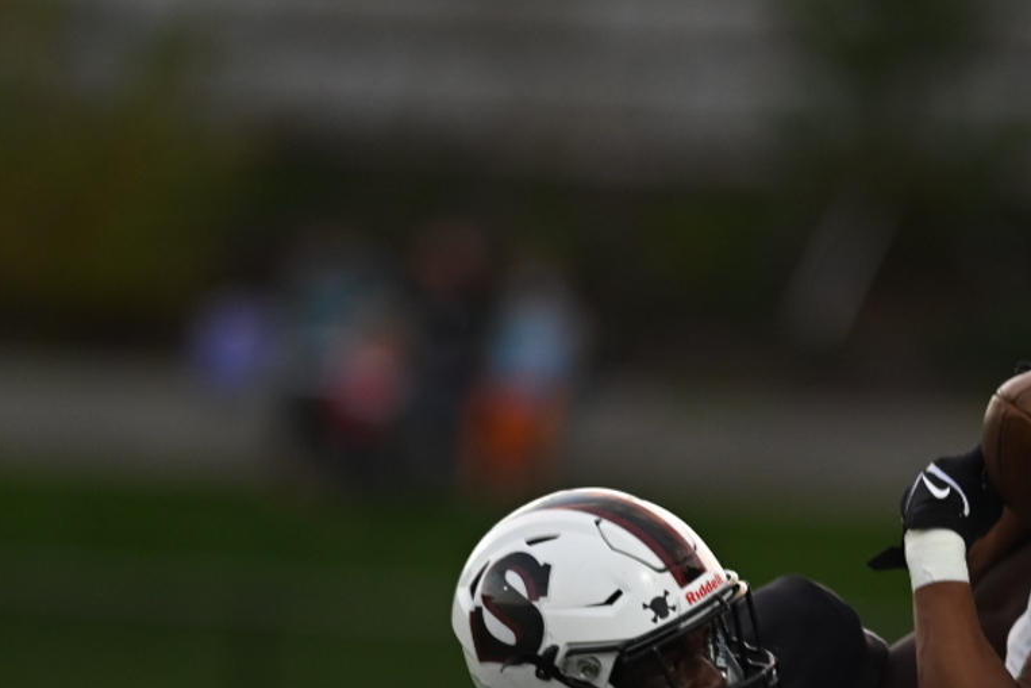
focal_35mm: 786
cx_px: 568
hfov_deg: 2.6
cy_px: 694
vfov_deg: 1.7
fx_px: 22513
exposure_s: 1/1000
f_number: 3.5
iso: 1000
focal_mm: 300
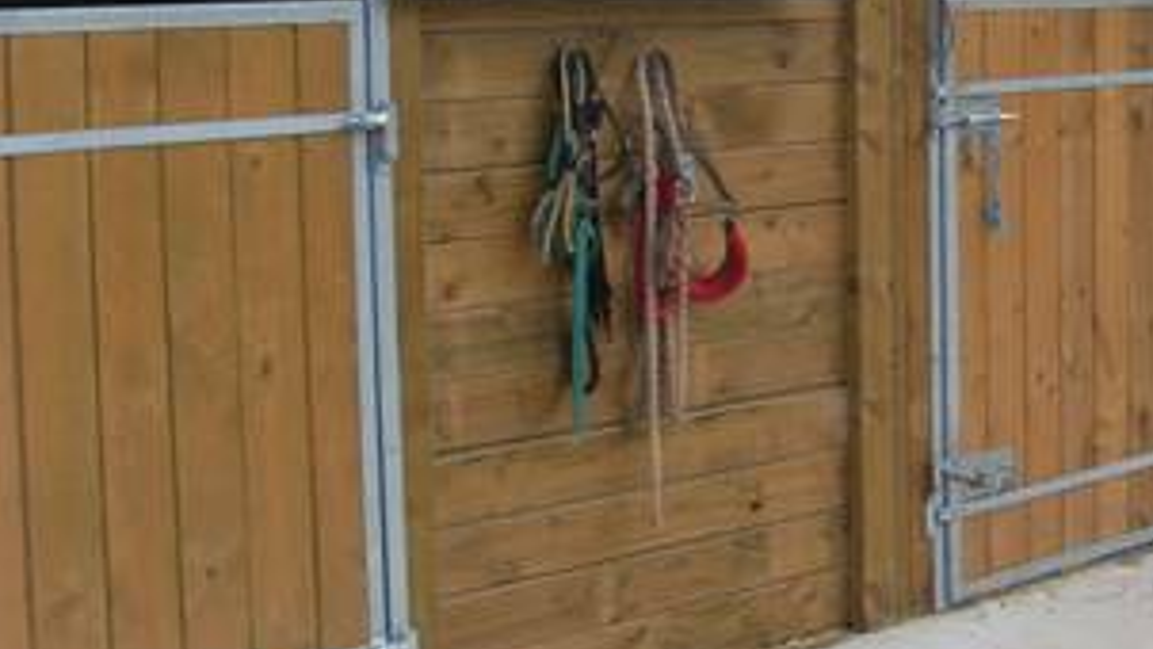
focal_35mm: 89
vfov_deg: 13.6
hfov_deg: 22.8
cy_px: 174
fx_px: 2721
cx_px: 1203
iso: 80
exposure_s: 1/60
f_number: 7.7
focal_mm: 6.3
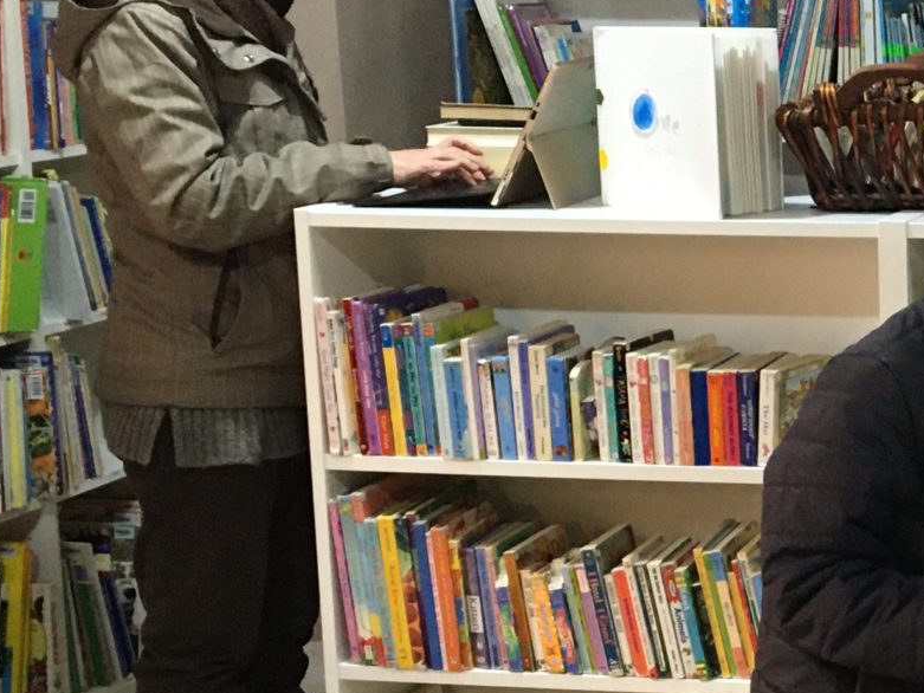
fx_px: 2536
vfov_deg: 15.5
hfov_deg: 19.2
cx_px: 1177
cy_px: 446
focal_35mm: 95
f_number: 2.2
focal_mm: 4.15
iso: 160
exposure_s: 1/33
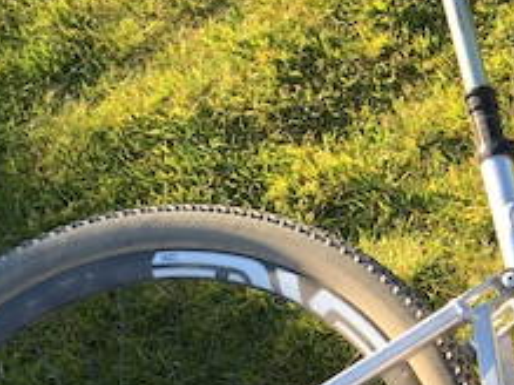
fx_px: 1573
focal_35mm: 106
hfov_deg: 16.9
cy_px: 369
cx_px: 756
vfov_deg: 13.8
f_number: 2.2
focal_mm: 4.15
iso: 32
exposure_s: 1/316
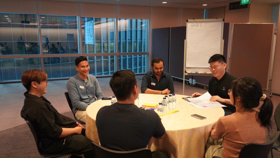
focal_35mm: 33
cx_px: 138
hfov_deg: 59.5
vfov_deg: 35.6
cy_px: 92
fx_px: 245
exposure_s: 1/160
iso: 5000
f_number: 4
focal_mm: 31
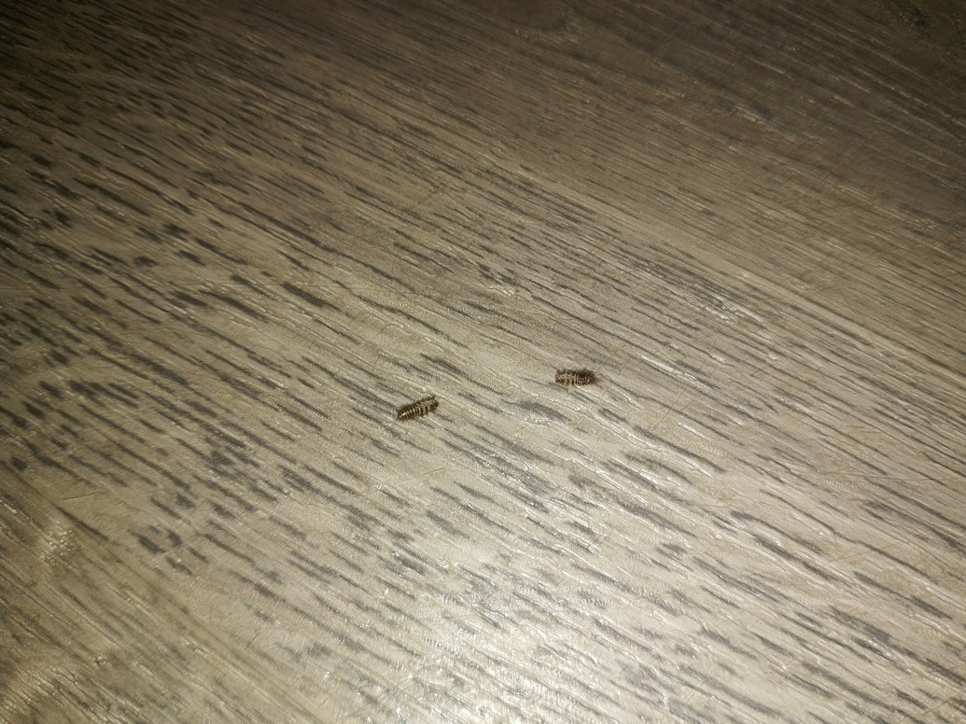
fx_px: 921
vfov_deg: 42.9
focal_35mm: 33
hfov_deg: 55.3
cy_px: 364
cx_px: 497
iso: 100
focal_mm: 4.5
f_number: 2
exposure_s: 1/246
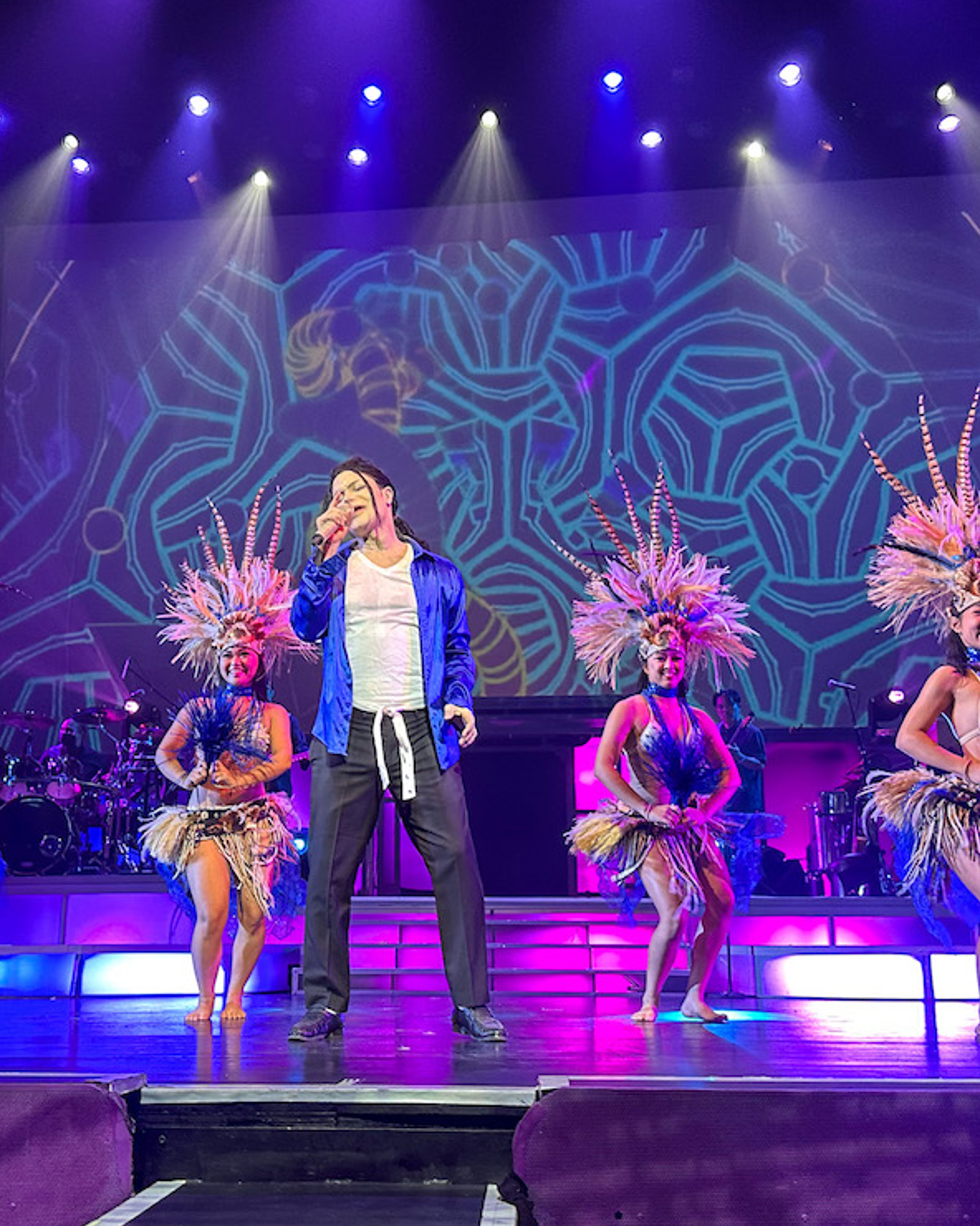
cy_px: 684
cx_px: 394
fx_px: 1378
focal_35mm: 38
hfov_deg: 39.0
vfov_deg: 47.8
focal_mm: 6.86
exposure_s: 1/60
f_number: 1.8
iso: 250
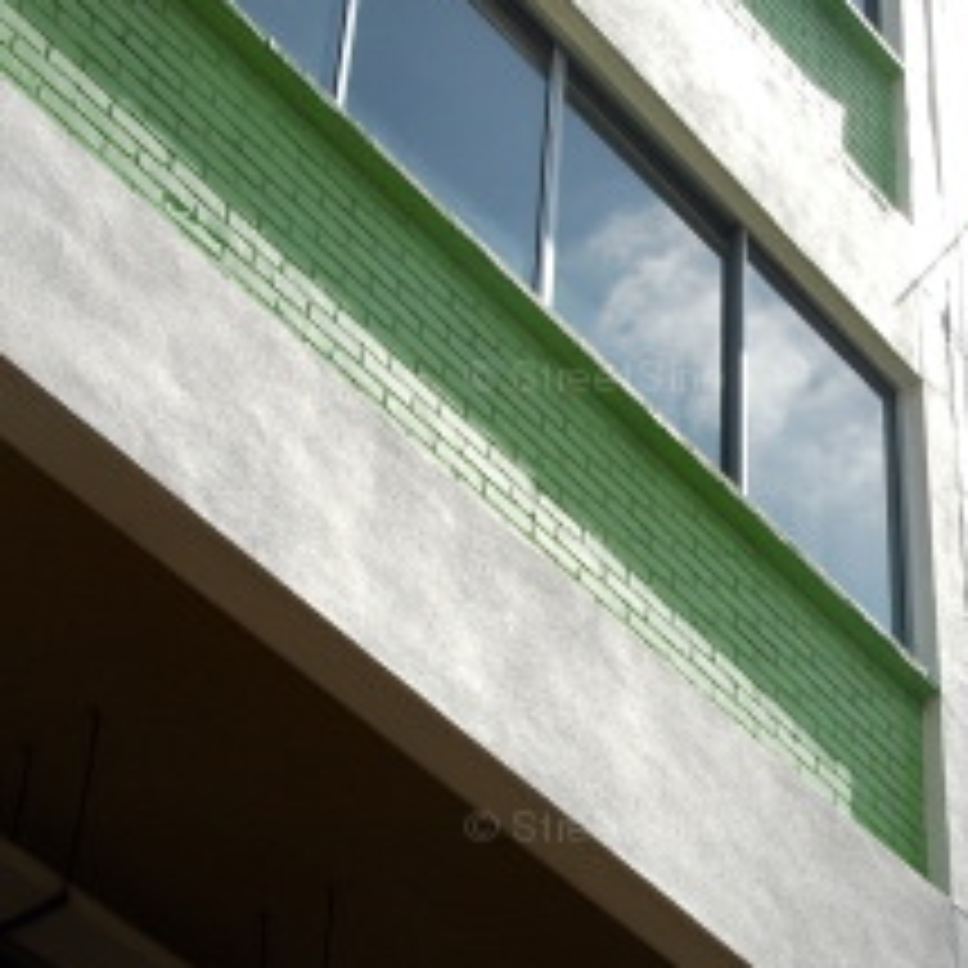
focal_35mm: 104
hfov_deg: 16.6
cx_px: 801
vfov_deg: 16.6
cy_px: 727
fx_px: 3290
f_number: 11
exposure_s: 1/400
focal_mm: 32
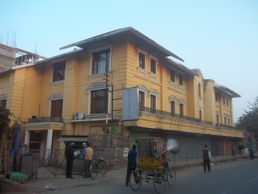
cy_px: 97
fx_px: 239
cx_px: 129
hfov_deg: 56.8
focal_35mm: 32
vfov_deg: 44.2
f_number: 2.9
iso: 80
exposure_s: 1/160
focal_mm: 5.7
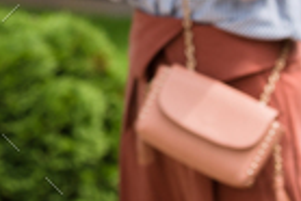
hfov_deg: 5.6
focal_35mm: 364
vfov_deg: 3.8
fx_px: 3047
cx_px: -65
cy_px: -145
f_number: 4.5
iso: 100
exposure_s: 1/500
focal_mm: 86
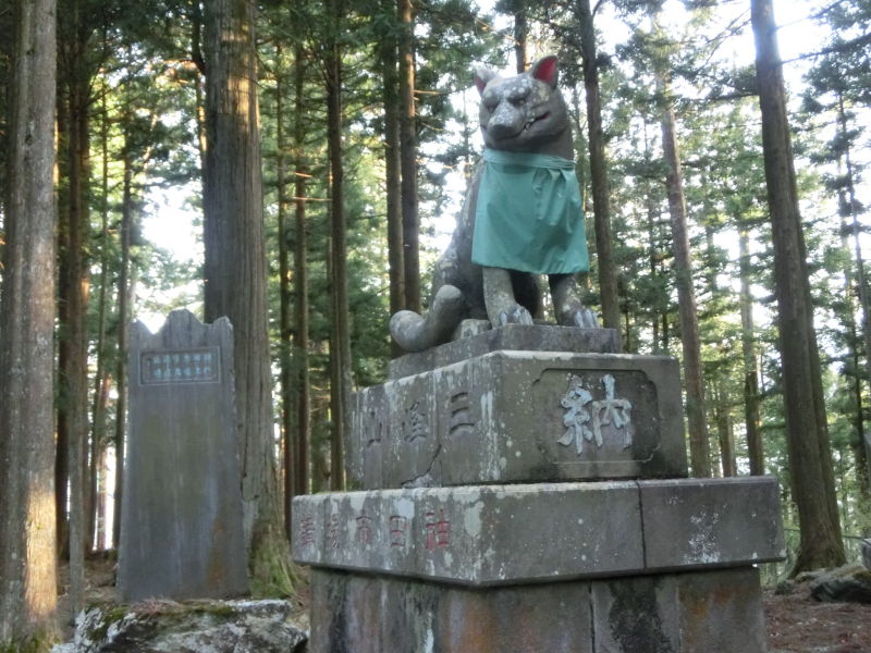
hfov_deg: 46.8
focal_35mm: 40
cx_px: 436
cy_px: 326
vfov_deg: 36.0
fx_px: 1006
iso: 800
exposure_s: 1/40
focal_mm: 7.15
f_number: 4
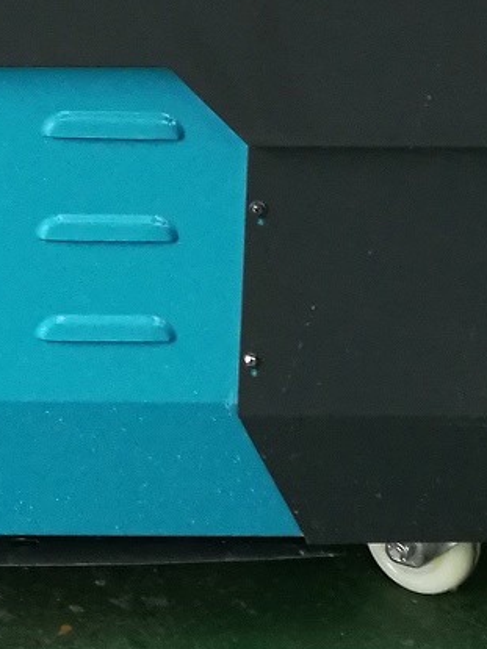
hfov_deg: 11.1
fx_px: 2421
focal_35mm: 129
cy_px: -225
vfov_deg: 14.6
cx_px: -235
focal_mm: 4.5
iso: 200
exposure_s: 1/33.3
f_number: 2.2
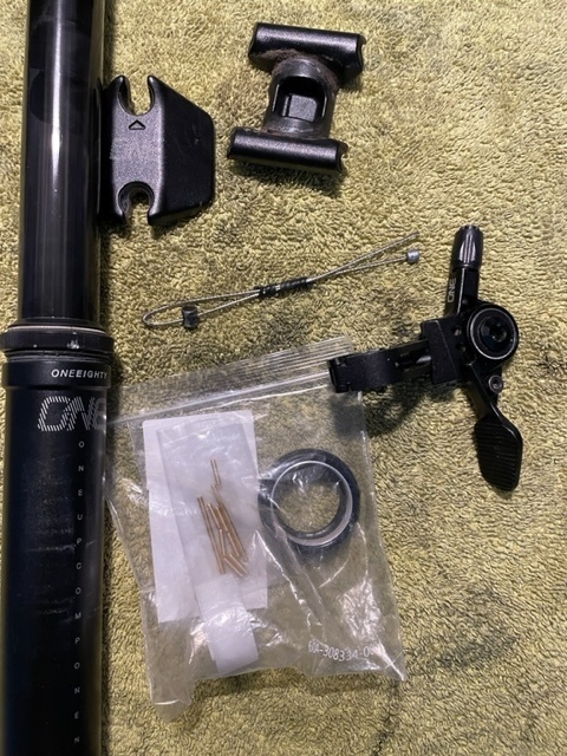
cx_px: 284
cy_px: 378
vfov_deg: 67.3
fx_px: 568
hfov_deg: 53.1
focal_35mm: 26
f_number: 1.6
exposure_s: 1/60
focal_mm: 4.2
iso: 320
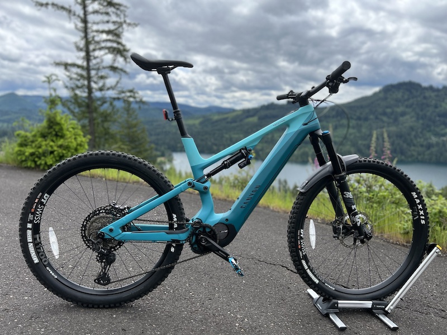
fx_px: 336
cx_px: 224
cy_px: 168
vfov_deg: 53.1
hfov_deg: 67.3
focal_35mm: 26
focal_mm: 5.7
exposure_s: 1/3571
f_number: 1.5
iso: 50
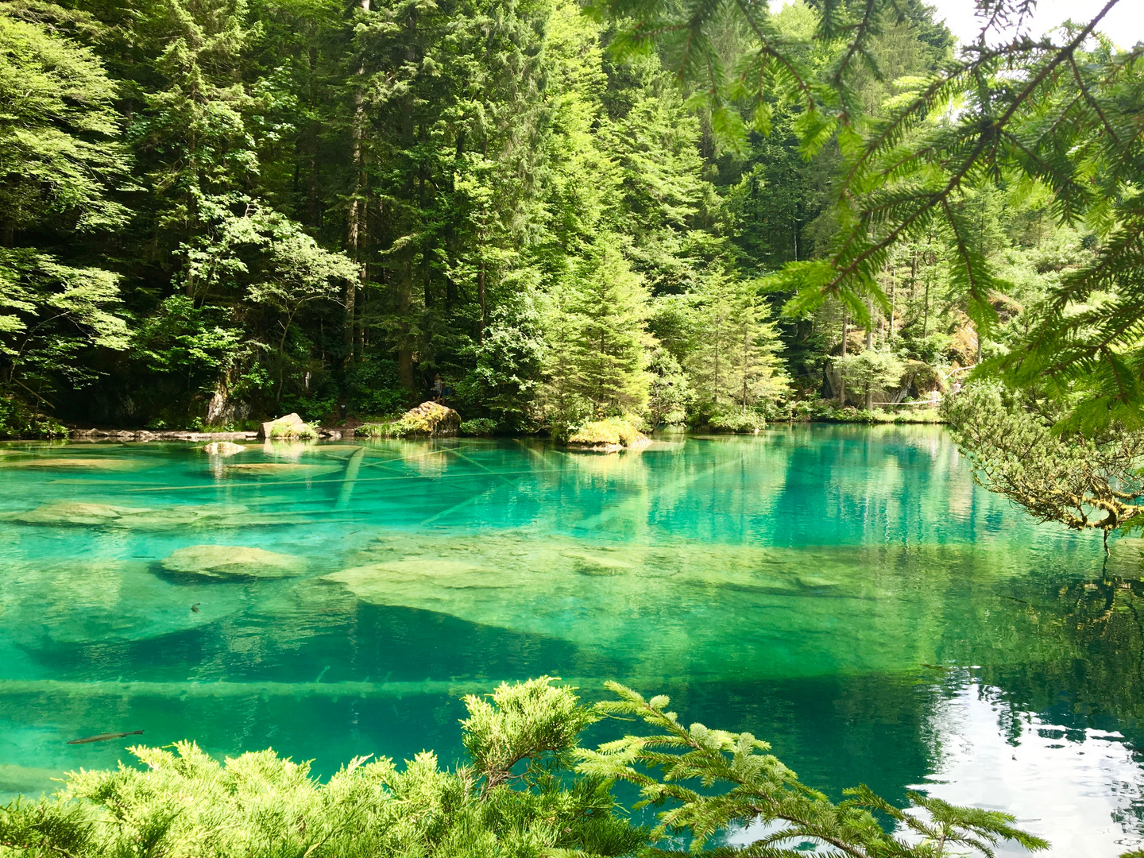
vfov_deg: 48.2
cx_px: 572
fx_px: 958
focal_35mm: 29
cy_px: 429
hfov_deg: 61.7
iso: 25
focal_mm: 4.15
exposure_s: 1/216
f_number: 2.2
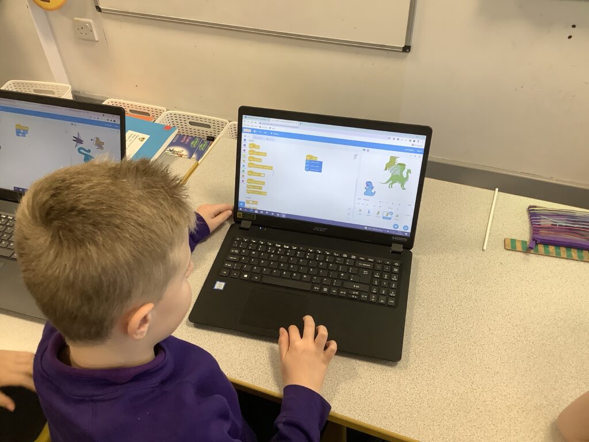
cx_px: 294
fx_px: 527
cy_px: 221
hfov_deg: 58.4
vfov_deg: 45.4
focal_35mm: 31
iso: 100
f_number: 2.4
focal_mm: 3.3
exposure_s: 1/50
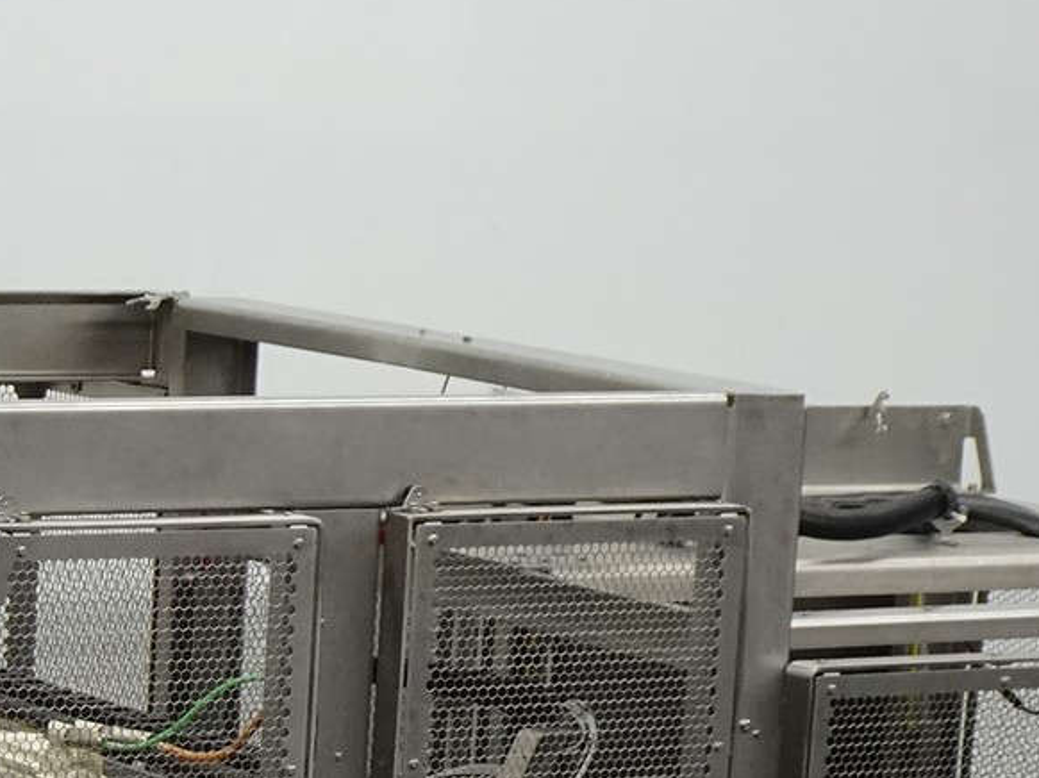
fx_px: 4860
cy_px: 1158
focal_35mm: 162
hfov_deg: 12.1
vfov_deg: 8.9
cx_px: 64
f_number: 4.5
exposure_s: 1/50
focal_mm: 7.53
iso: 250
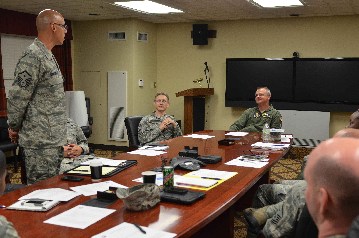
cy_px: 119
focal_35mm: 42
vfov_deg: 31.8
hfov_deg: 46.5
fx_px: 418
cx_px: 180
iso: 800
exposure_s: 1/60
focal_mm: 28
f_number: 4
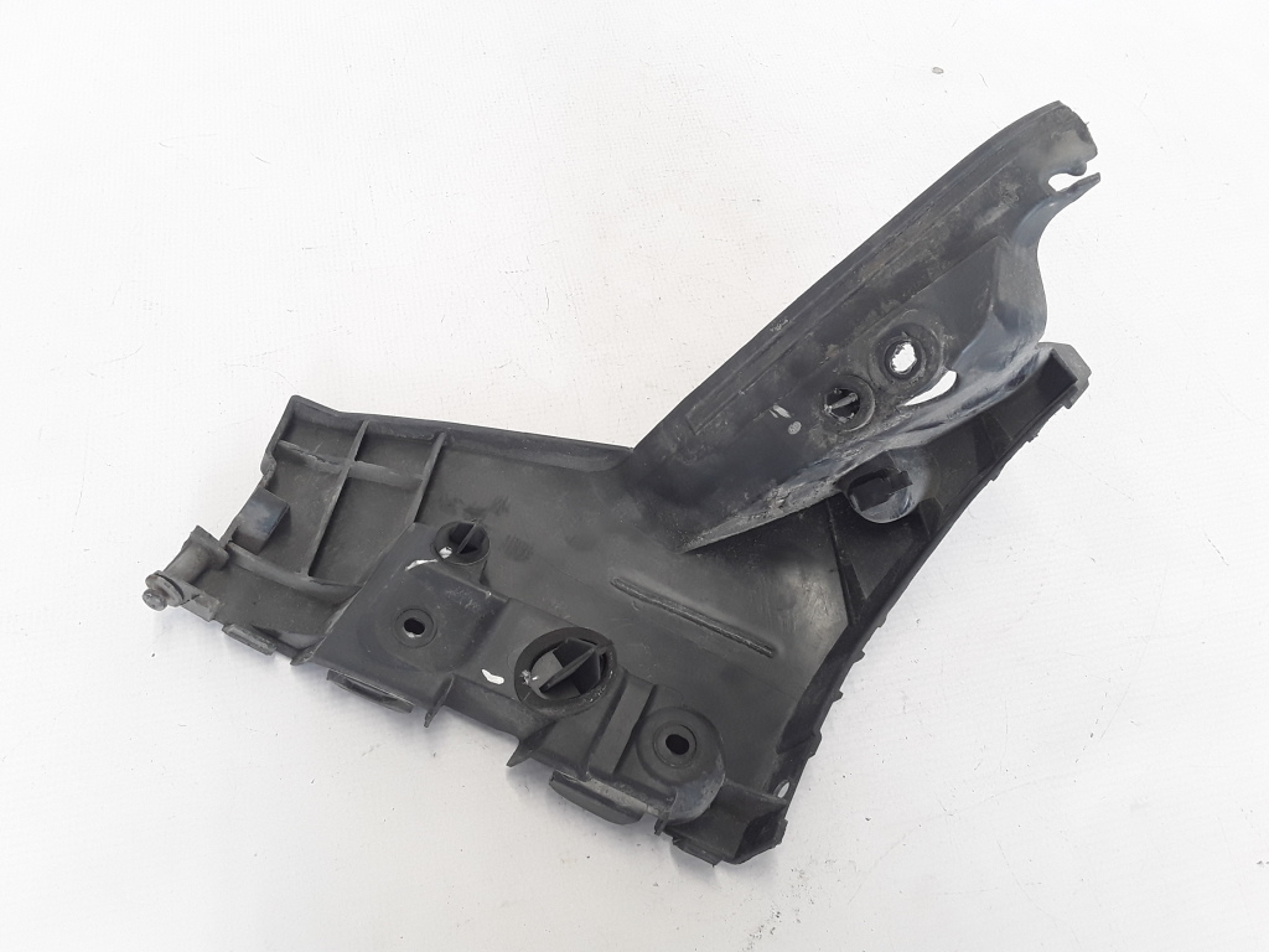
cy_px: 476
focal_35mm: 27
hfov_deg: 65.3
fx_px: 990
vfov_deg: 51.4
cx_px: 634
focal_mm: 2.91
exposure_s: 1/33
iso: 50
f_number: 1.9
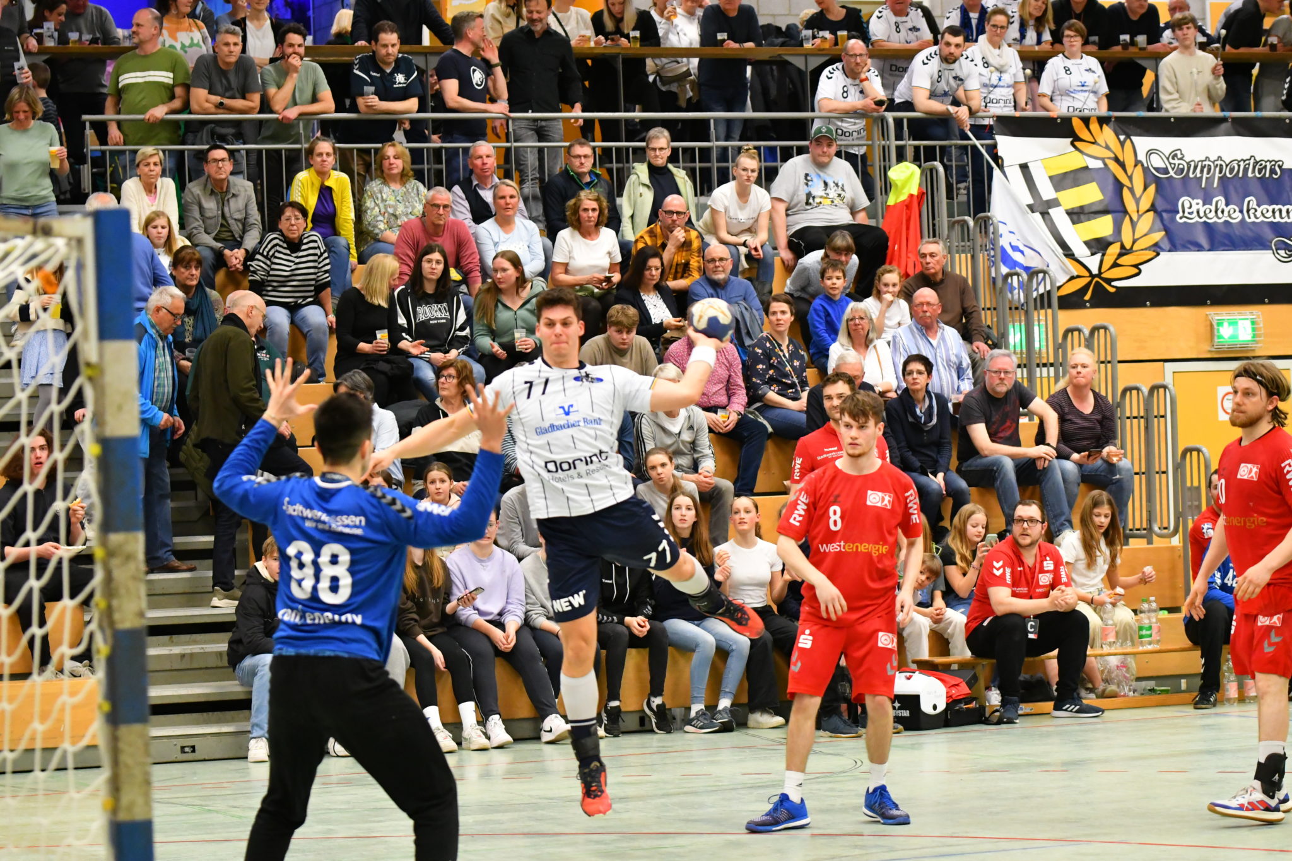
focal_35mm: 117
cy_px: 430
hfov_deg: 17.5
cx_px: 646
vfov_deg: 11.7
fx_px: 4198
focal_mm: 78
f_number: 2.8
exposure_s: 1/500
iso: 4500
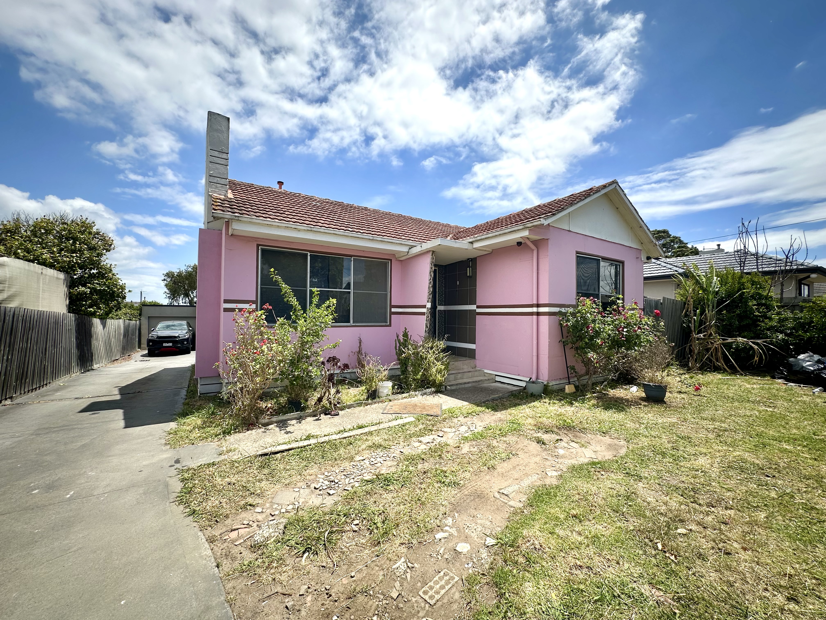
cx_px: 413
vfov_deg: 85.7
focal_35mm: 14
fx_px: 334
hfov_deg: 102.1
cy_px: 310
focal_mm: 2.22
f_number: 2.2
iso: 40
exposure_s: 1/1221
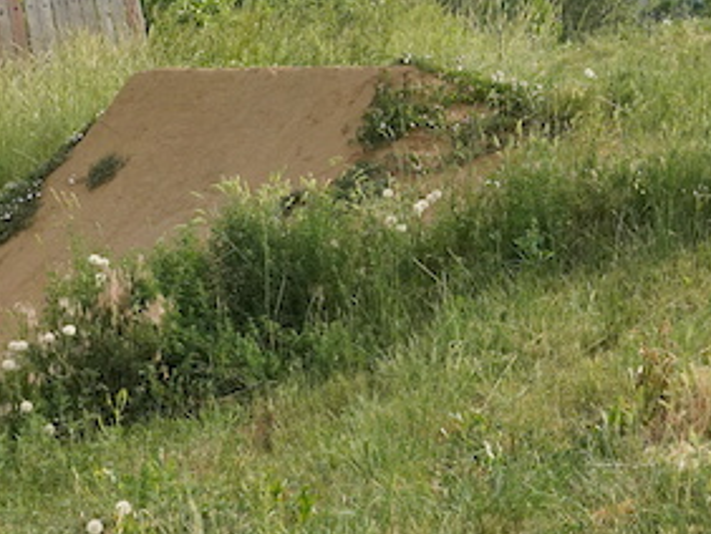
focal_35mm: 139
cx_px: 557
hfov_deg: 14.1
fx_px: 2857
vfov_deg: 10.6
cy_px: -44
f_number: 7.1
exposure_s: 1/2500
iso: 1600
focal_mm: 34
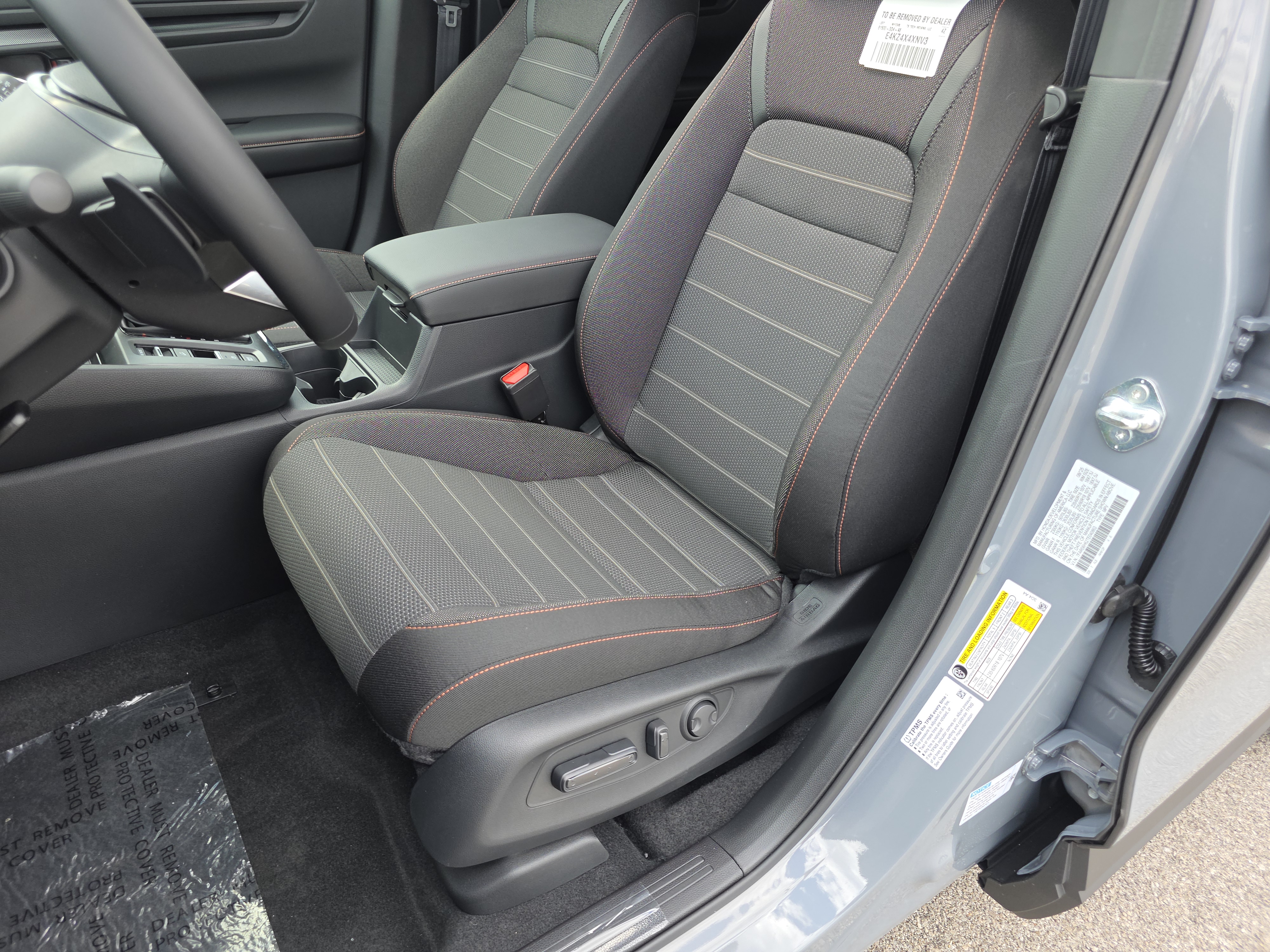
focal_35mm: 23
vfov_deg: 58.9
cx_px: 635
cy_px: 476
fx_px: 844
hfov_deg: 73.9
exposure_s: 1/180
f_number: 1.7
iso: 32
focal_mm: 6.3
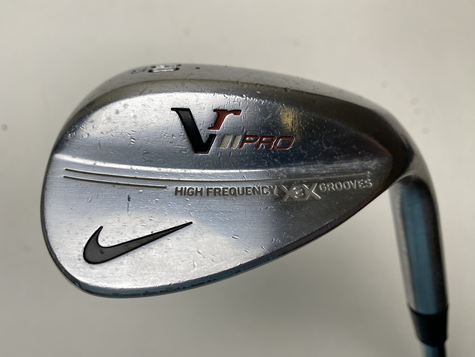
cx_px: 238
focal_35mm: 26
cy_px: 178
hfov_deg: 67.3
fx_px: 357
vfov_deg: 53.1
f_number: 1.8
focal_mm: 4.25
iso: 32
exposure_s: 1/502
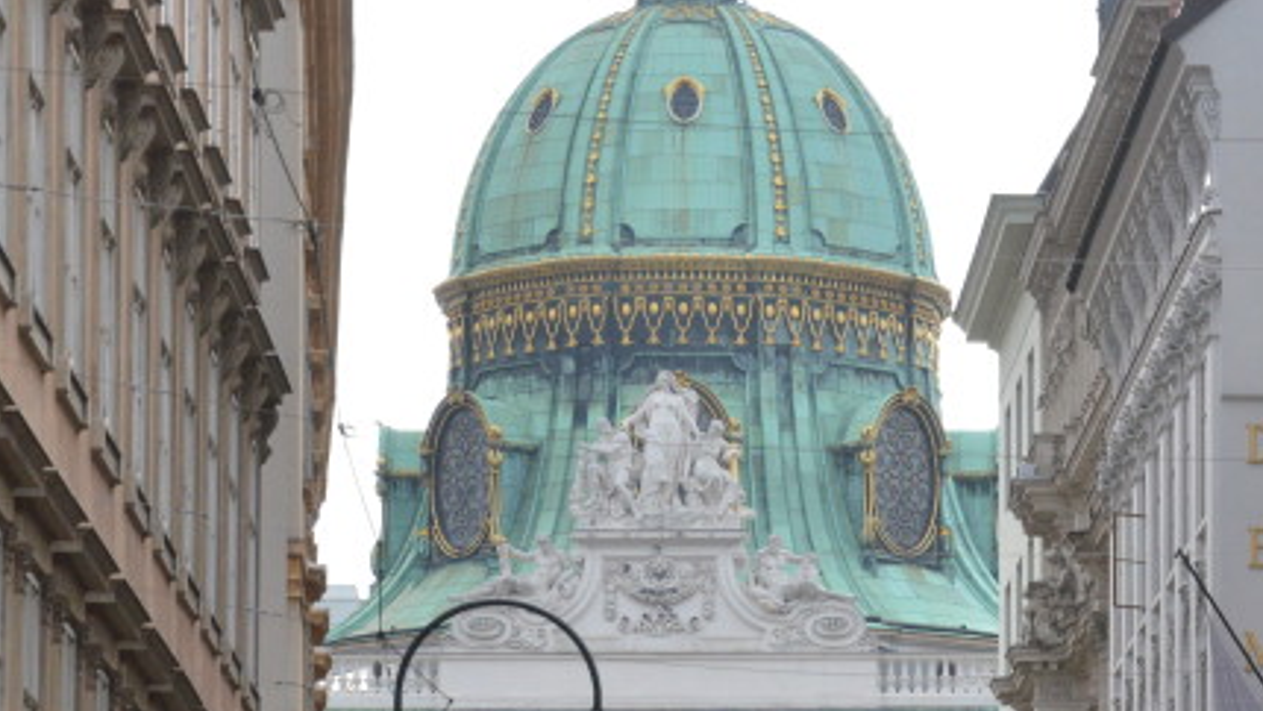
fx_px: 7268
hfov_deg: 9.9
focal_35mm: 217
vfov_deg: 5.6
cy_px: 571
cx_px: 1057
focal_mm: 58
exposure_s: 1/640
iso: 400
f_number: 6.3
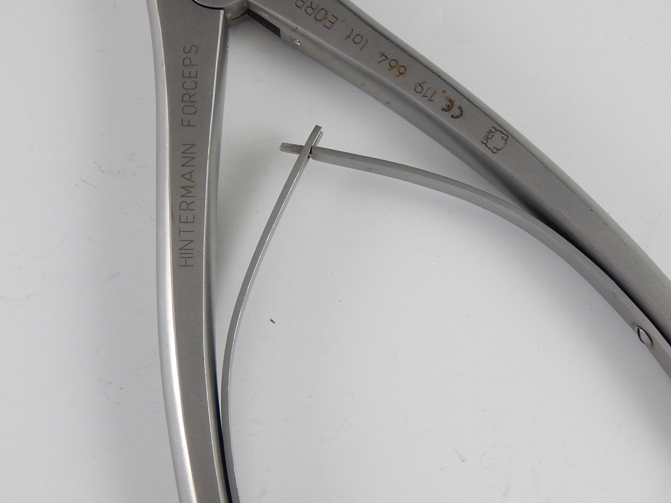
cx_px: 336
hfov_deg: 26.0
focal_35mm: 75
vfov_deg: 19.6
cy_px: 252
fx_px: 1454
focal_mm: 13.5
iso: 400
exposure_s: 1/125
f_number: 4.2
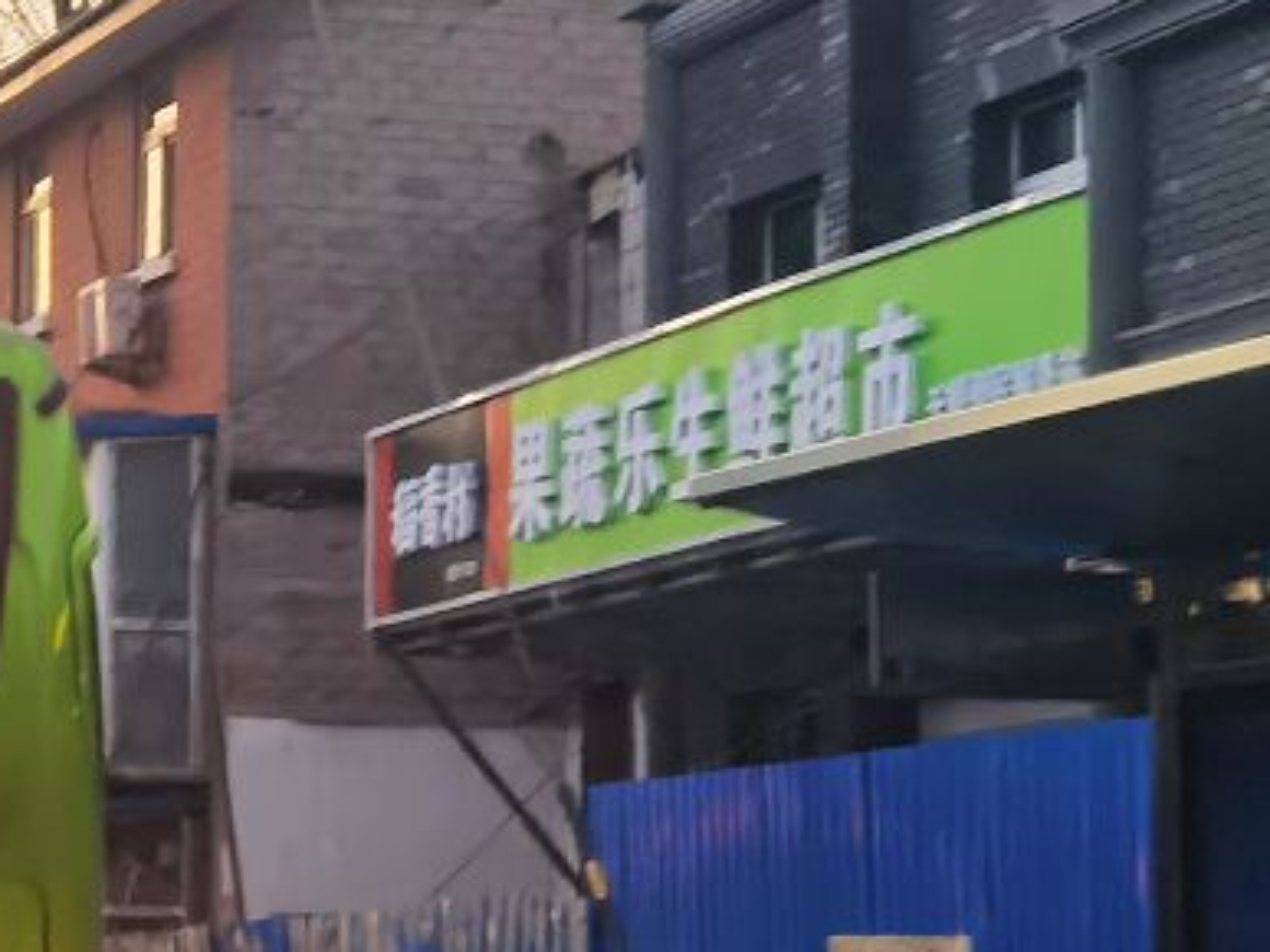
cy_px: 863
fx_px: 5465
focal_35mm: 149
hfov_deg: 13.2
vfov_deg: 9.9
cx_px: 299
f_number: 1.9
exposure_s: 1/120
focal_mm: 6.71
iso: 125
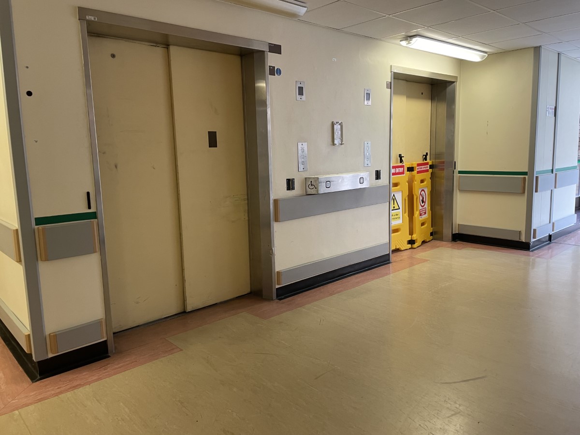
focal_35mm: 26
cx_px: 290
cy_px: 218
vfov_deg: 53.1
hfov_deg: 67.3
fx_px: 436
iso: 125
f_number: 1.6
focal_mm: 4.2
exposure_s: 1/50
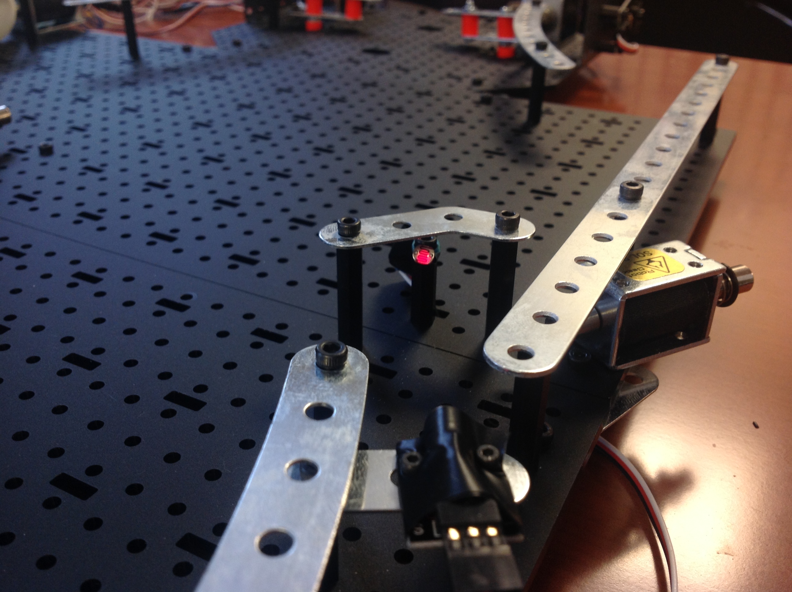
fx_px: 800
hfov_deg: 52.7
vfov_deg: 40.6
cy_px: 296
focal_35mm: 35
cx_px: 396
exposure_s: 1/20
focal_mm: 4.28
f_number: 2.4
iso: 50
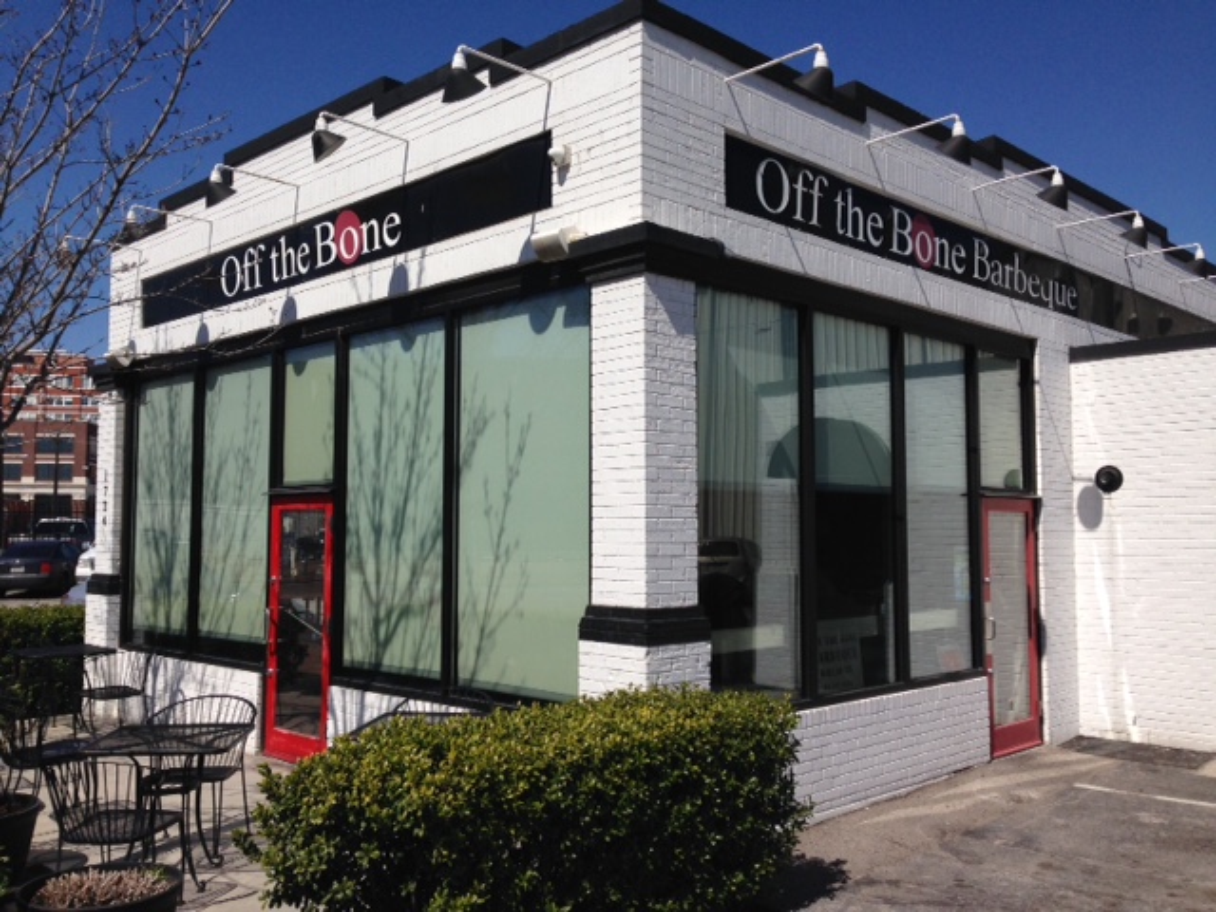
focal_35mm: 33
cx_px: 608
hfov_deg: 55.4
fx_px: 1159
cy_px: 456
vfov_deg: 42.9
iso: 50
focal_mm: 4.12
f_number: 2.4
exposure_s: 1/3623
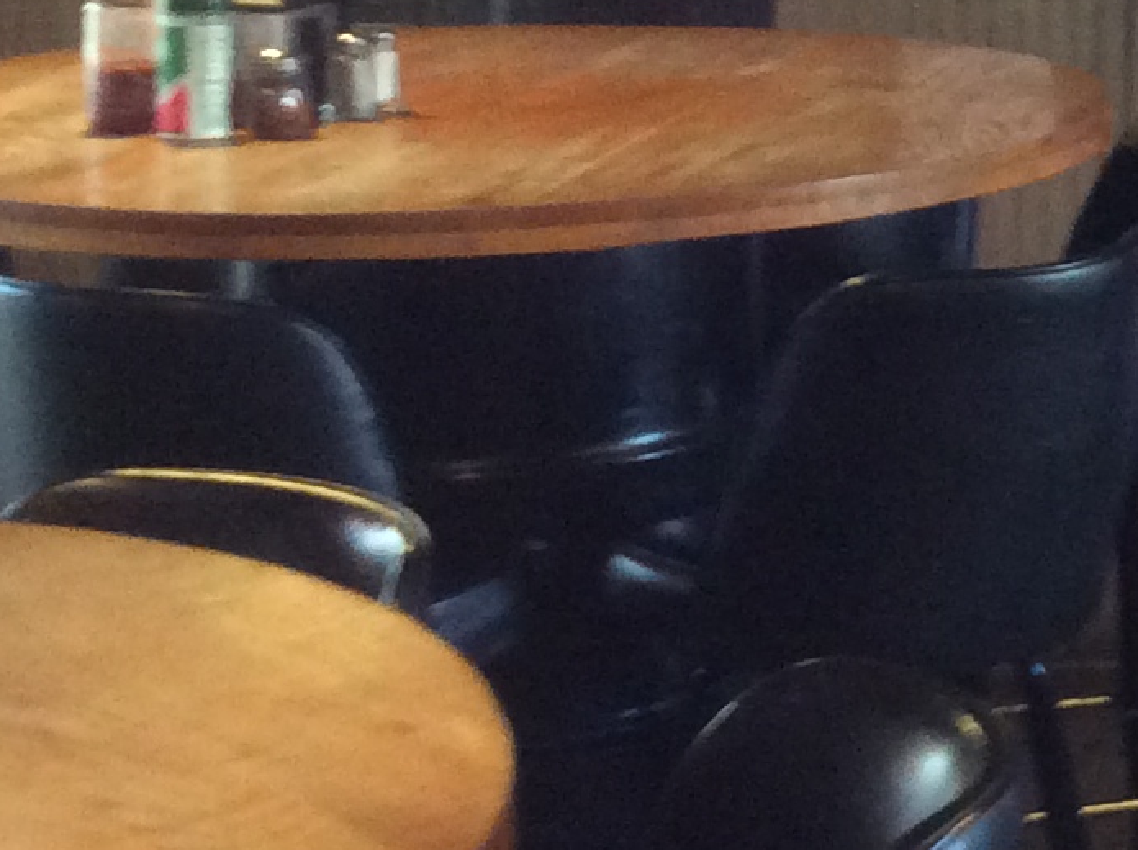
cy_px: -141
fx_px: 4037
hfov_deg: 15.1
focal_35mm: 123
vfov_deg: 11.8
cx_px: 1567
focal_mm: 3.3
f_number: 2.4
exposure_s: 1/24
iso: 200
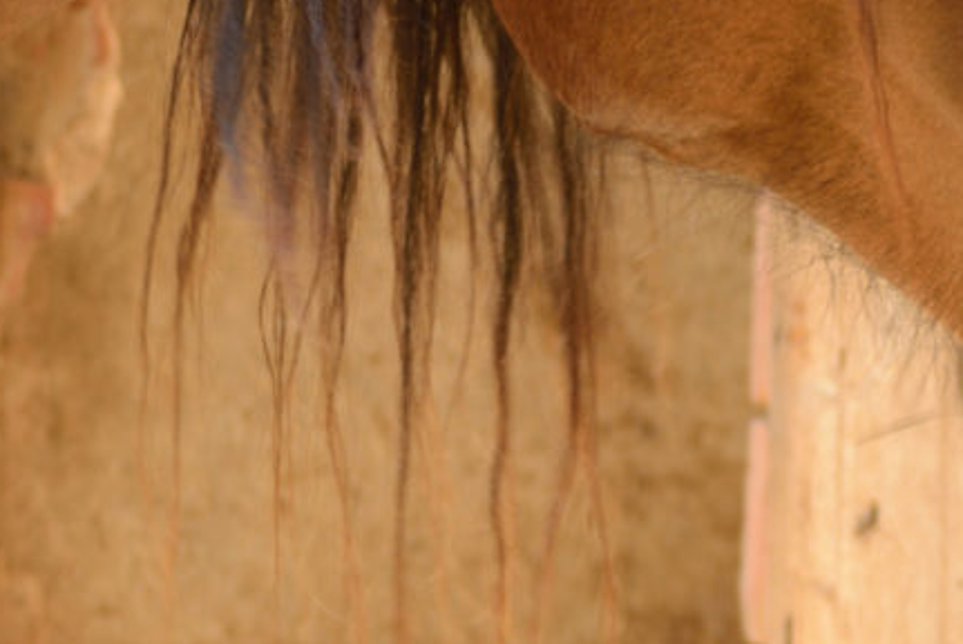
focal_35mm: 294
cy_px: 646
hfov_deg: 6.9
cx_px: 1613
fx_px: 7864
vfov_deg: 4.7
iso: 100
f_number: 4
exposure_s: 1/60
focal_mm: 55
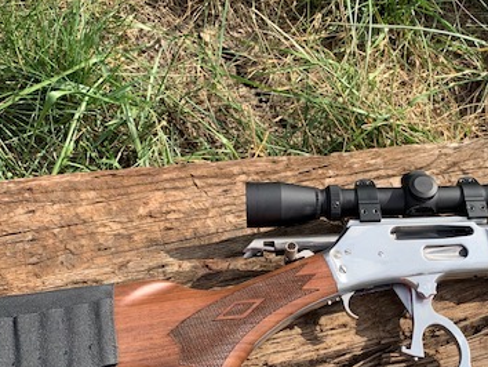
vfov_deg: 30.9
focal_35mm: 47
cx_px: 368
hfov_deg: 39.3
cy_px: 211
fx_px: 663
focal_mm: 4.25
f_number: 1.8
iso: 25
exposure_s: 1/1124
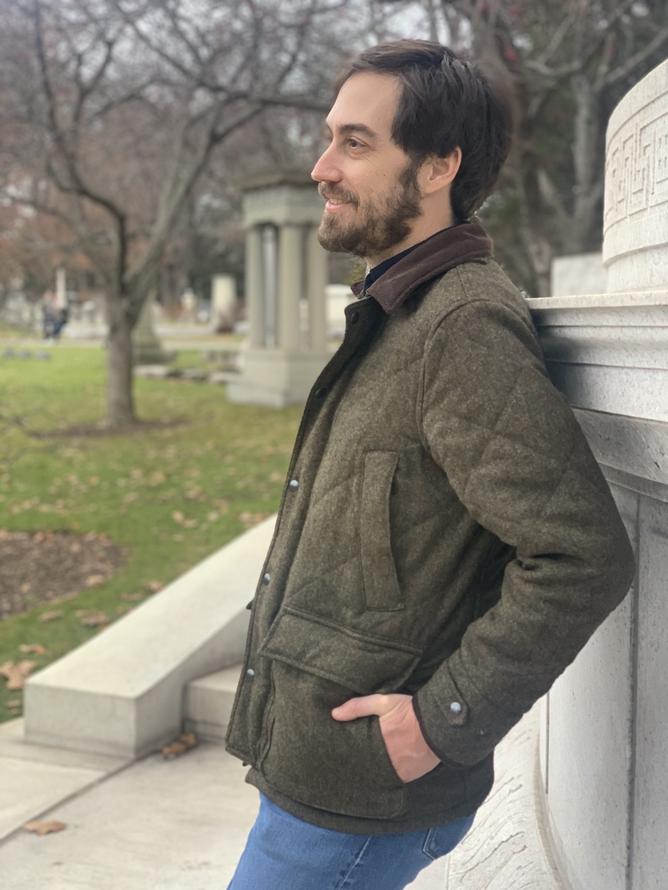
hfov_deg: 28.0
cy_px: 445
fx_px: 1338
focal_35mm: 52
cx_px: 334
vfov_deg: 36.8
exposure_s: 1/112
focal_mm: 6
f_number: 2.4
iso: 125
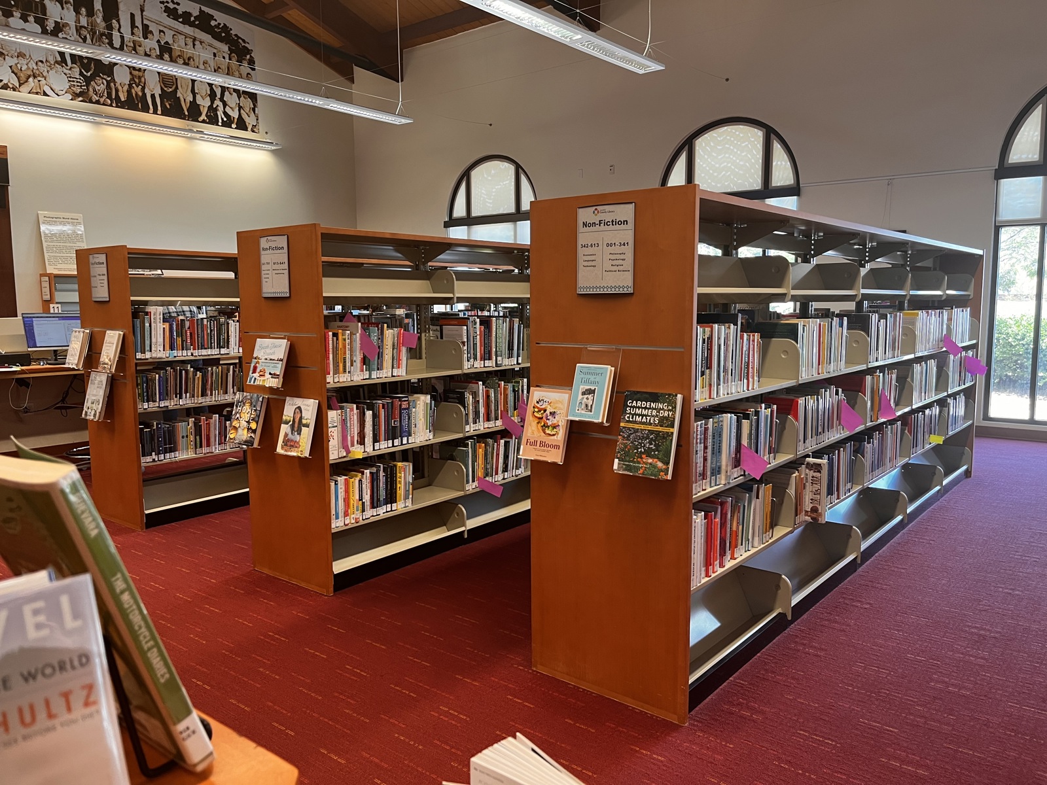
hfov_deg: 67.3
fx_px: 786
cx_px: 524
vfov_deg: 53.1
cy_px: 392
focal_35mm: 26
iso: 100
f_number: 1.6
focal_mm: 5.1
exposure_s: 1/60
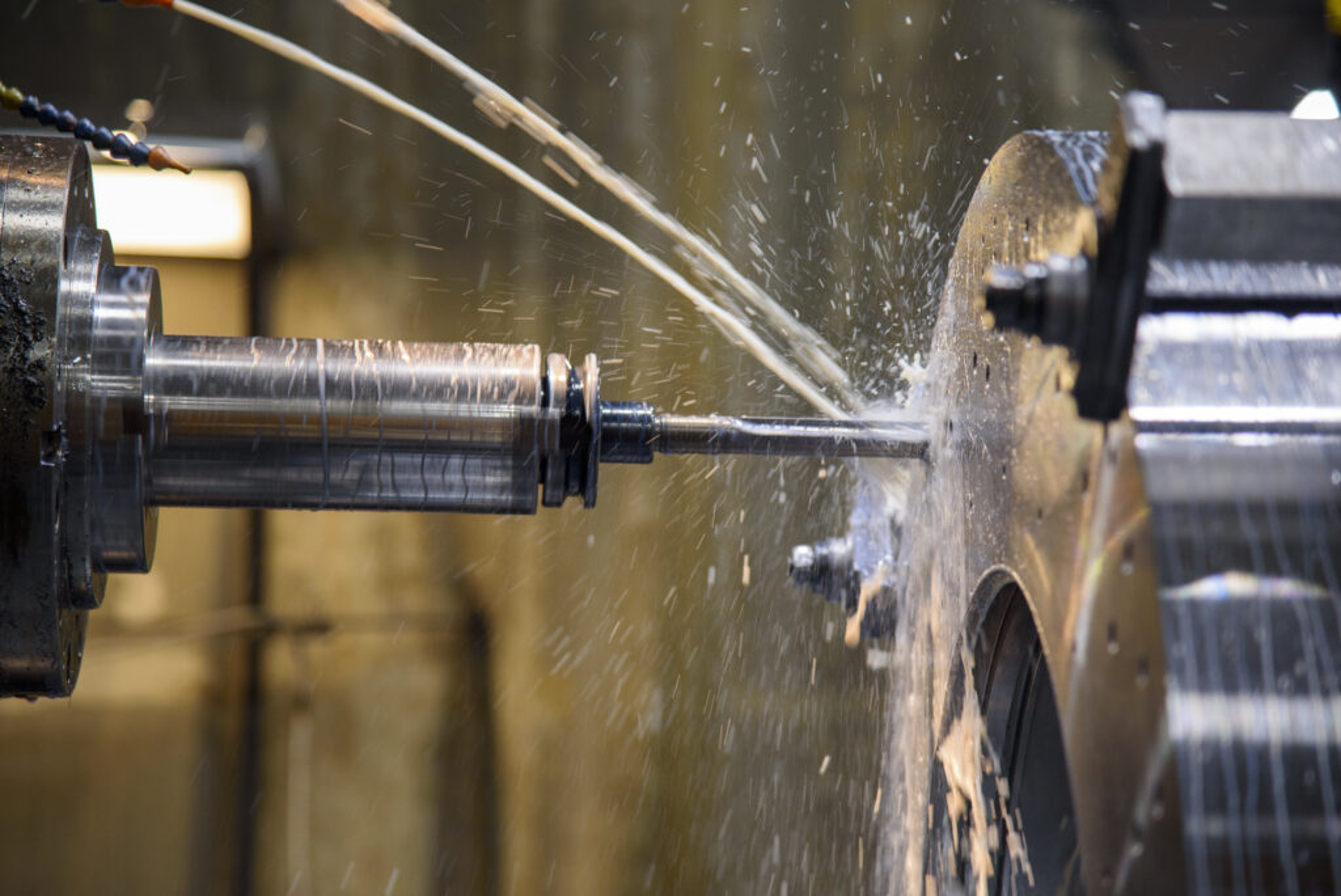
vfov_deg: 11.4
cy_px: 448
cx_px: 670
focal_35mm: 120
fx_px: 4472
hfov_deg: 17.1
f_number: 4
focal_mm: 120
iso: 1100
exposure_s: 1/125
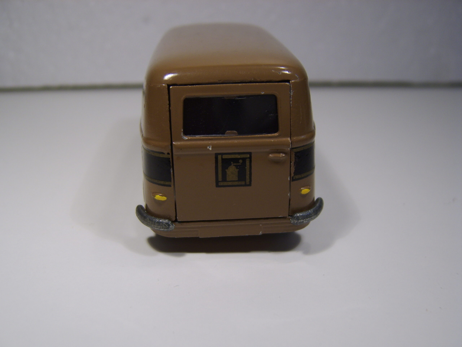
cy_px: 174
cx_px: 231
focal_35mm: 31
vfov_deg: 45.4
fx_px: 414
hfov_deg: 58.4
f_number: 2.7
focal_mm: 8.13
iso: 71
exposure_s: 1/104
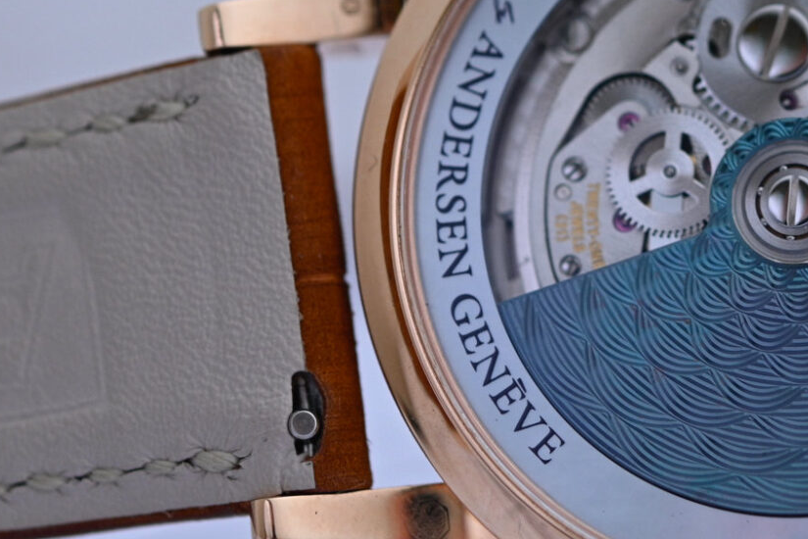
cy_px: 212
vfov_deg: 9.2
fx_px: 3344
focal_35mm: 149
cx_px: 785
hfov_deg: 13.6
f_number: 5
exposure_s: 1/200
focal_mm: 60
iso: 400
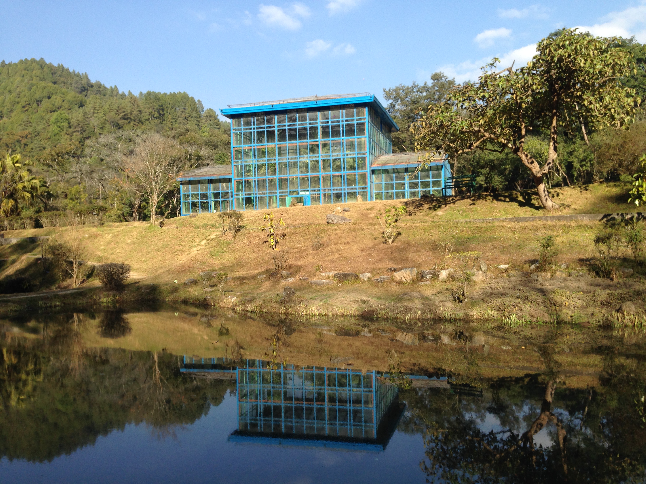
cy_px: 242
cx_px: 323
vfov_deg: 42.9
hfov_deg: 55.4
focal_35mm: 33
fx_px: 616
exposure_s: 1/834
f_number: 2.4
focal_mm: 4.12
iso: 50
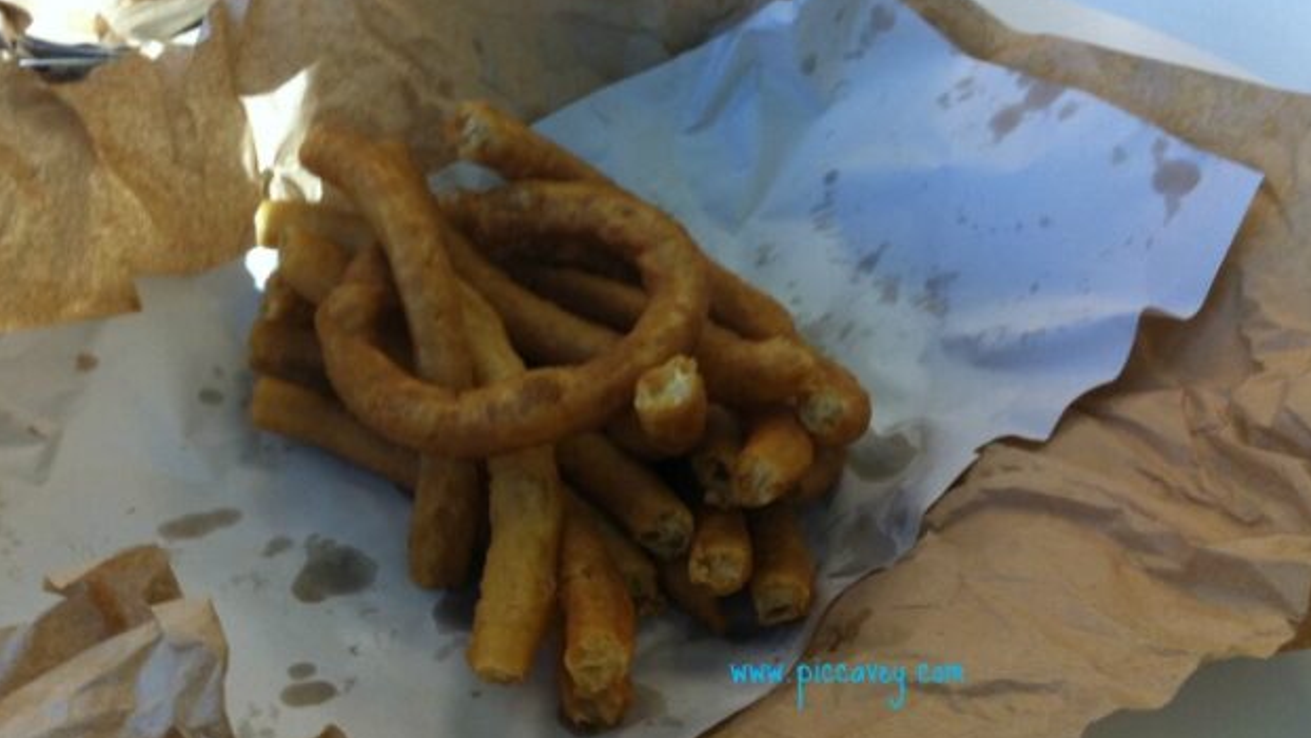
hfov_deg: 43.7
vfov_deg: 25.3
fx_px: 1634
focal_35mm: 47
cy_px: 242
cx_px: 590
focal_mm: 3.85
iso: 80
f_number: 2.8
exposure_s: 1/30
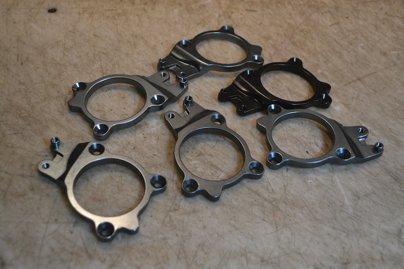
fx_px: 488
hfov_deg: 45.0
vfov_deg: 30.8
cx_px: 202
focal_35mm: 44
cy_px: 134
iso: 400
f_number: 4.5
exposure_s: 1/30
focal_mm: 29
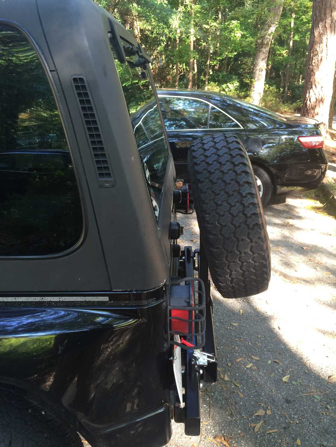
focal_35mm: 29
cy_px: 224
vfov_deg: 61.7
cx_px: 168
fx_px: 375
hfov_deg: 48.2
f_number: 2.2
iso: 50
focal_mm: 4.15
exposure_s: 1/30
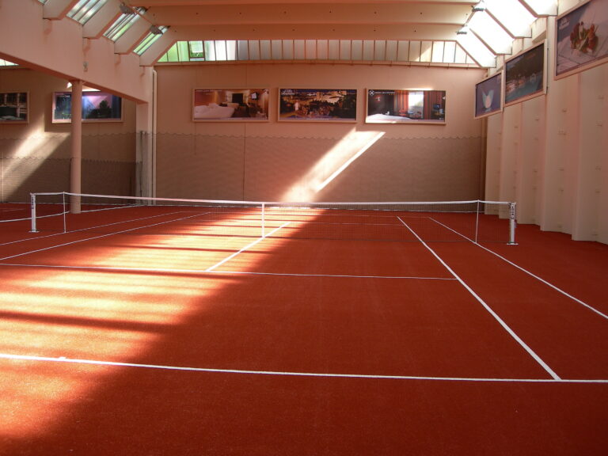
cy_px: 228
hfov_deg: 49.0
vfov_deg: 37.7
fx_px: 667
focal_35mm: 38
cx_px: 304
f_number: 2.8
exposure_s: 1/84.6
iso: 50
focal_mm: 7.8
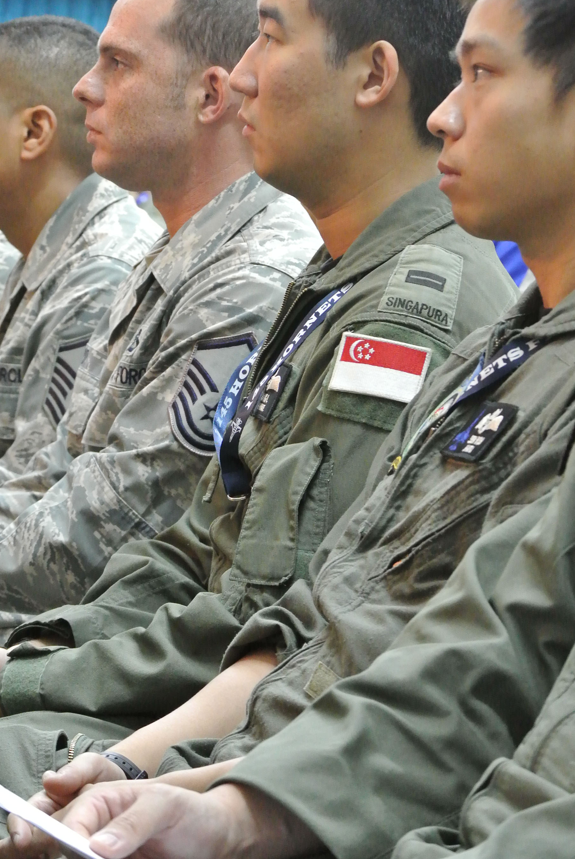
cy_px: 325
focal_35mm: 148
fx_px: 3536
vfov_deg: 13.8
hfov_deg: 9.3
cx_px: 200
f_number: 3.8
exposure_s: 1/15
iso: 1600
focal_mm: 38.5
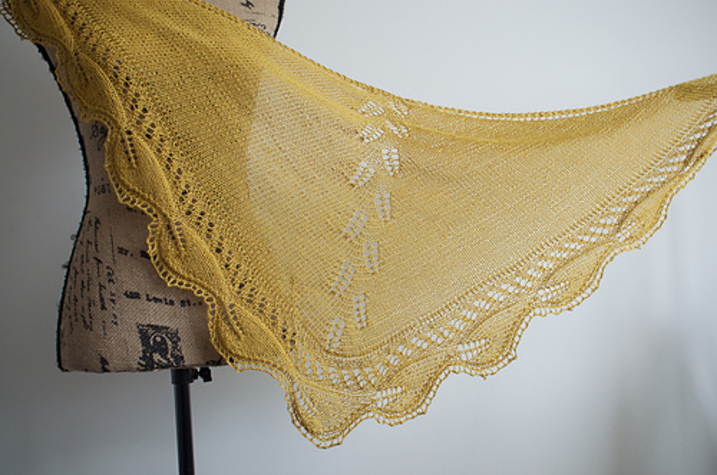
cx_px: 358
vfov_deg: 29.7
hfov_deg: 43.7
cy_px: 238
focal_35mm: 45
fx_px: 894
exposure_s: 1/100
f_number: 3.2
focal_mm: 30
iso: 500
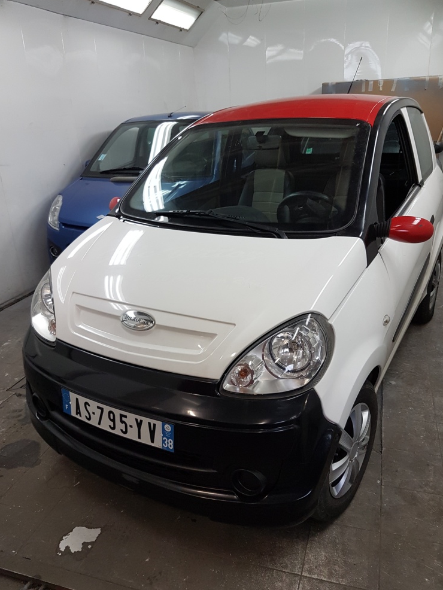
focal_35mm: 27
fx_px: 461
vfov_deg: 65.3
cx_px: 223
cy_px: 293
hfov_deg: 51.4
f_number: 1.7
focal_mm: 4.2
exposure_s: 1/50
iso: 100
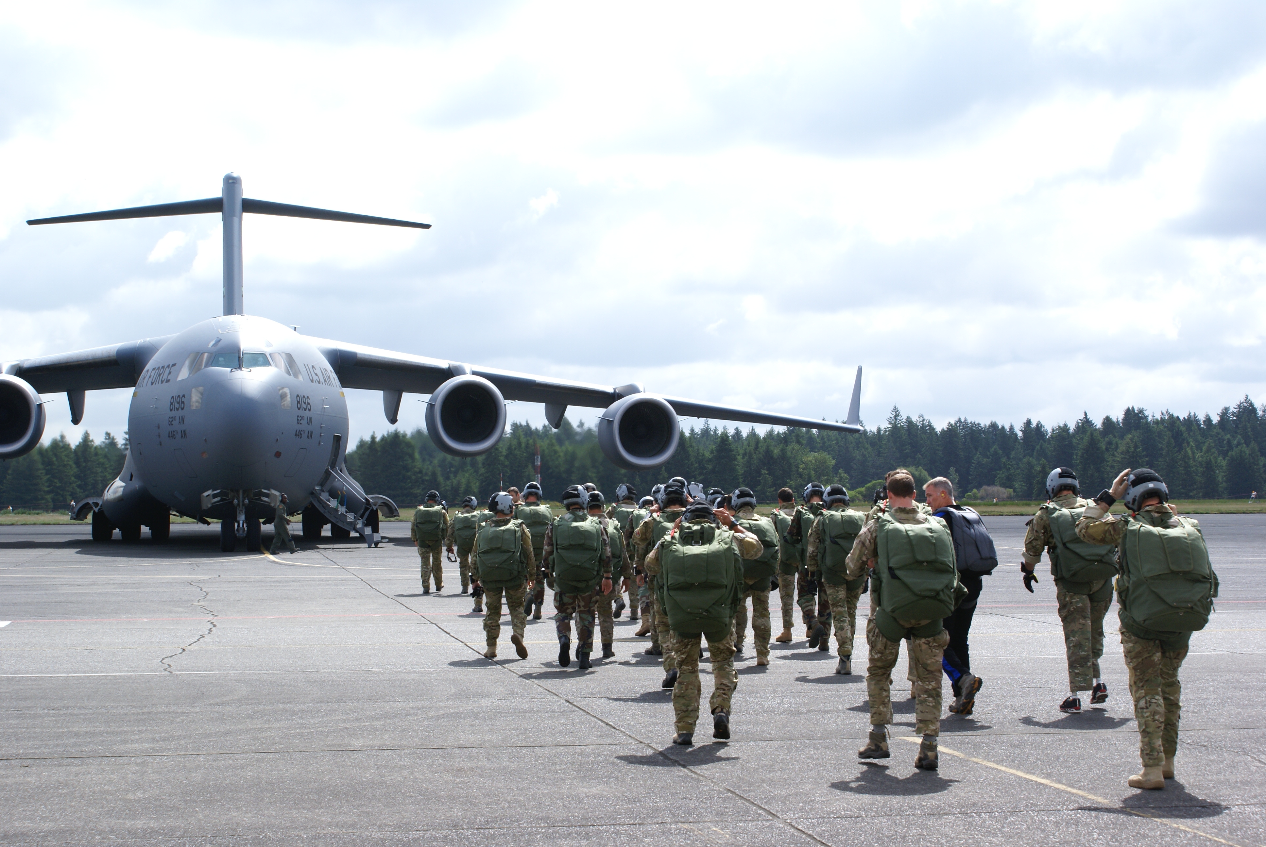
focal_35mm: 68
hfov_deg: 29.8
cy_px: 424
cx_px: 633
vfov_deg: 20.2
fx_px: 2377
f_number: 9
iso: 100
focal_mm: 45
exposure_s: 1/250
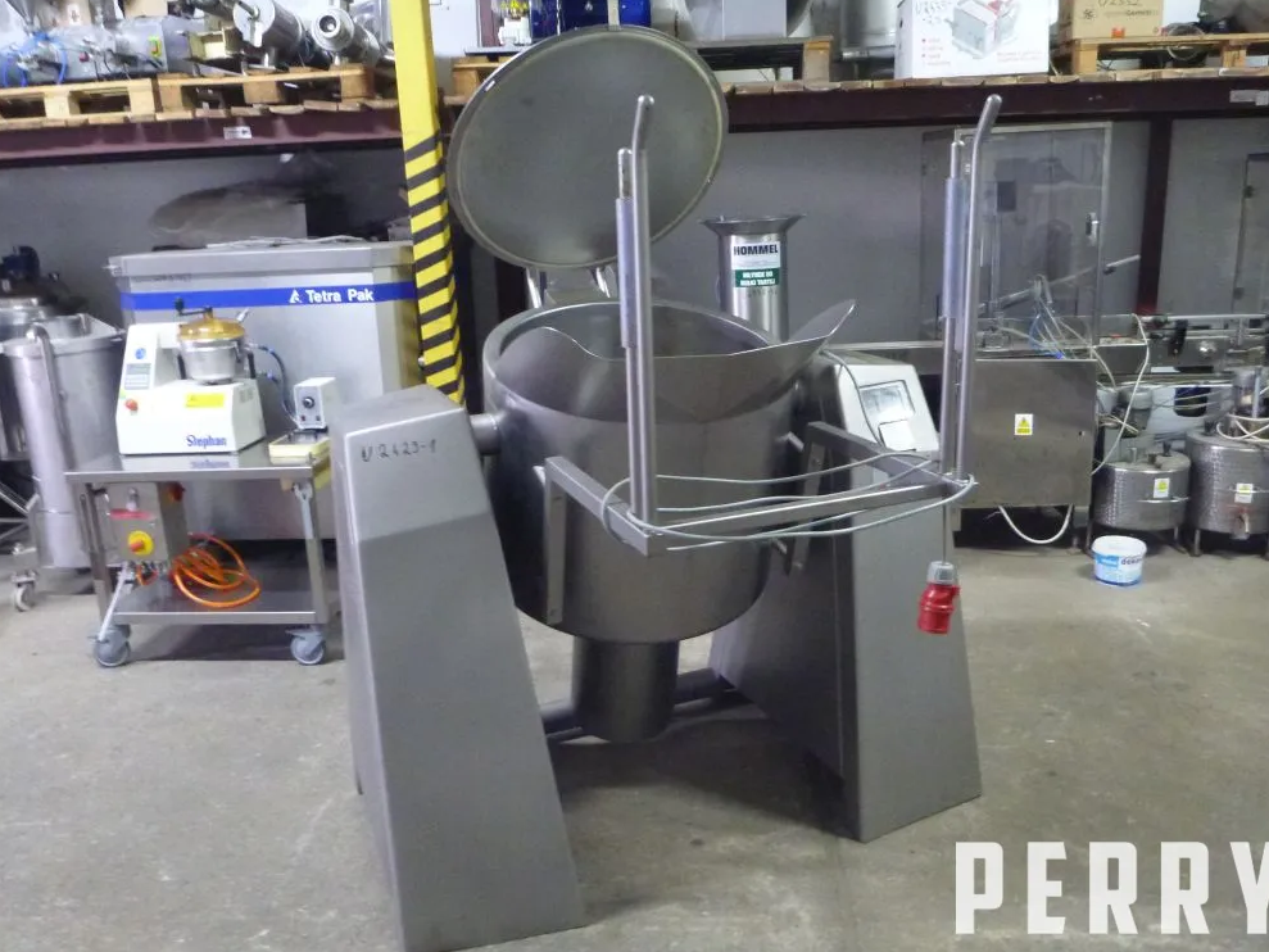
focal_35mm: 29
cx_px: 634
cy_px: 482
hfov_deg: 61.7
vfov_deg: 48.2
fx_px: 1063
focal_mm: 4.9
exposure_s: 1/8
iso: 800
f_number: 3.3
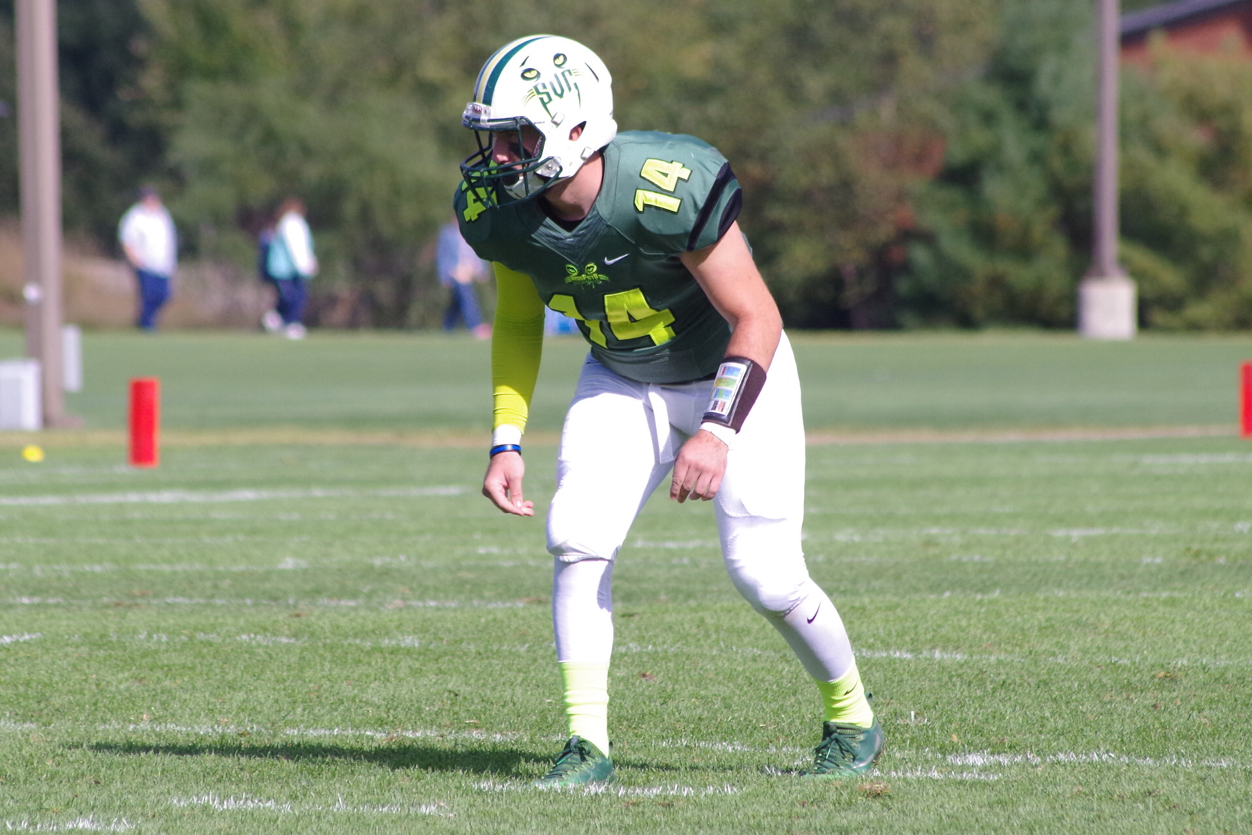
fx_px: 10954
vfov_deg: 4.4
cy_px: 418
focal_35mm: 315
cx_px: 626
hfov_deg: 6.5
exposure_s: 1/2000
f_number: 7.1
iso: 800
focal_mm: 210
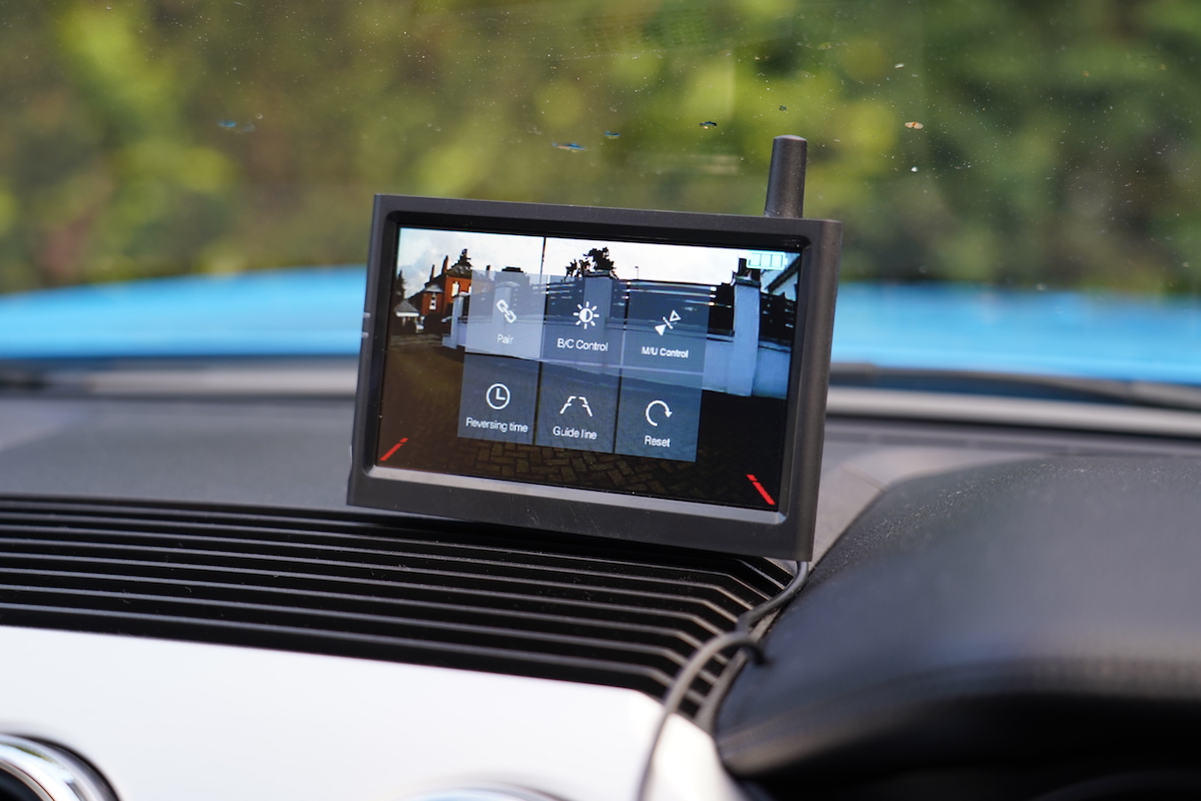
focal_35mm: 59
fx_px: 1968
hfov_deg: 33.9
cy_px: 400
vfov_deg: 23.0
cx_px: 600
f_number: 4
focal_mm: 59
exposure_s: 1/60
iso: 320
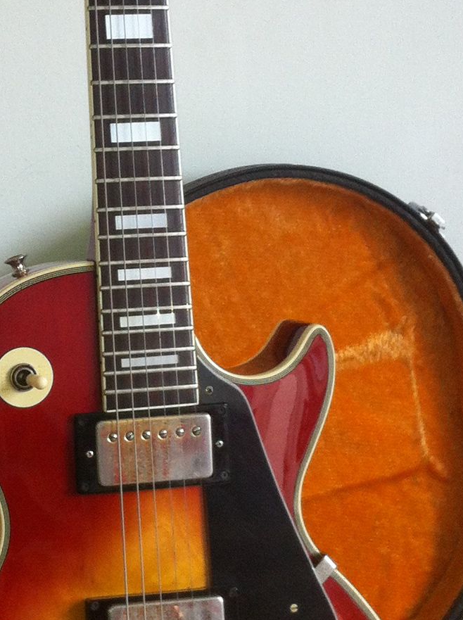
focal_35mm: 103
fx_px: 1842
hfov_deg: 14.2
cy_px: 233
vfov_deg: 19.1
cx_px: 50
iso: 80
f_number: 2.8
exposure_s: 1/60
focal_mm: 3.85
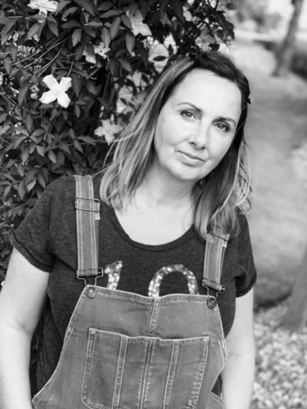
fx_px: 615
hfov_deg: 28.0
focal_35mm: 52
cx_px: 154
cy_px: 204
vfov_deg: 36.8
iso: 16
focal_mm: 6
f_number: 2.4
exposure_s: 1/500
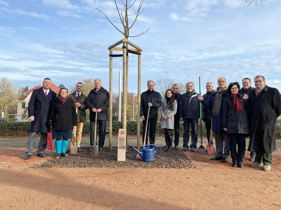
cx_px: 140
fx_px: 211
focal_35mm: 26
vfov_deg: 53.1
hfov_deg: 67.3
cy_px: 105
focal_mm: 4.25
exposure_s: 1/610
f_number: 1.8
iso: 32
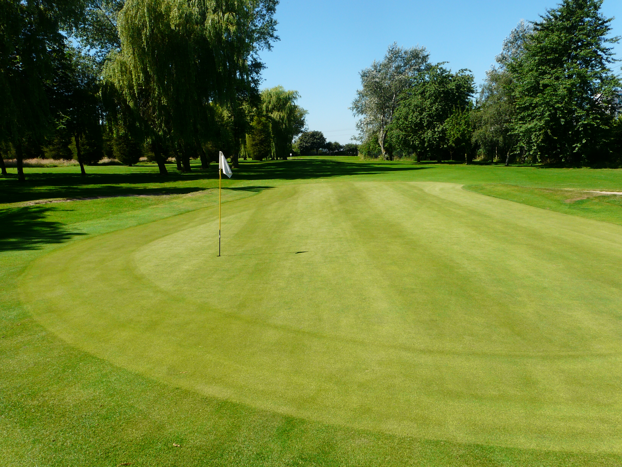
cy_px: 234
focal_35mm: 28
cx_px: 311
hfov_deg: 63.4
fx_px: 503
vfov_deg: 49.7
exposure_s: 1/250
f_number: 5.6
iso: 100
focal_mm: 4.6
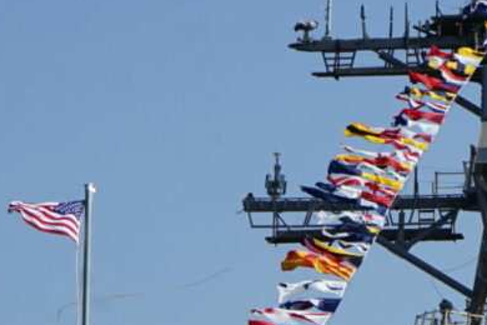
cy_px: 552
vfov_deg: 5.3
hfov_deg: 8.0
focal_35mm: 256
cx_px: 445
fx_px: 3463
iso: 100
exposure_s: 1/200
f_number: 11
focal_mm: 52
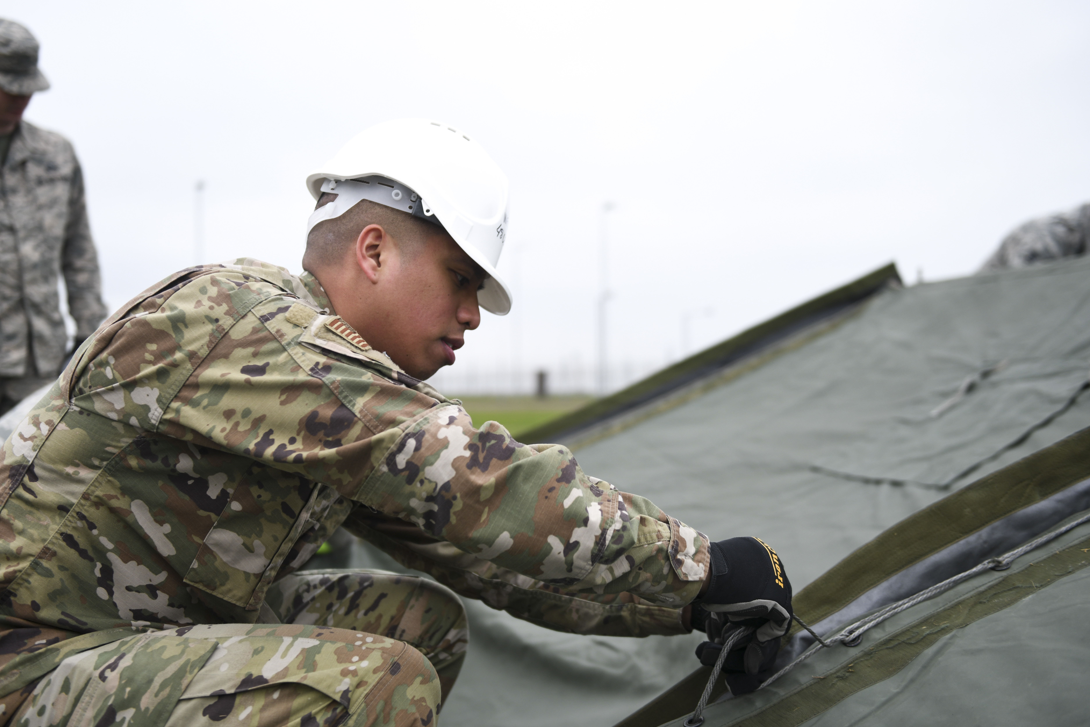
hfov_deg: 44.5
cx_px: 504
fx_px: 1332
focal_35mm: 44
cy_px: 359
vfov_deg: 30.5
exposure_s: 1/1000
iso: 250
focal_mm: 40
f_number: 2.8
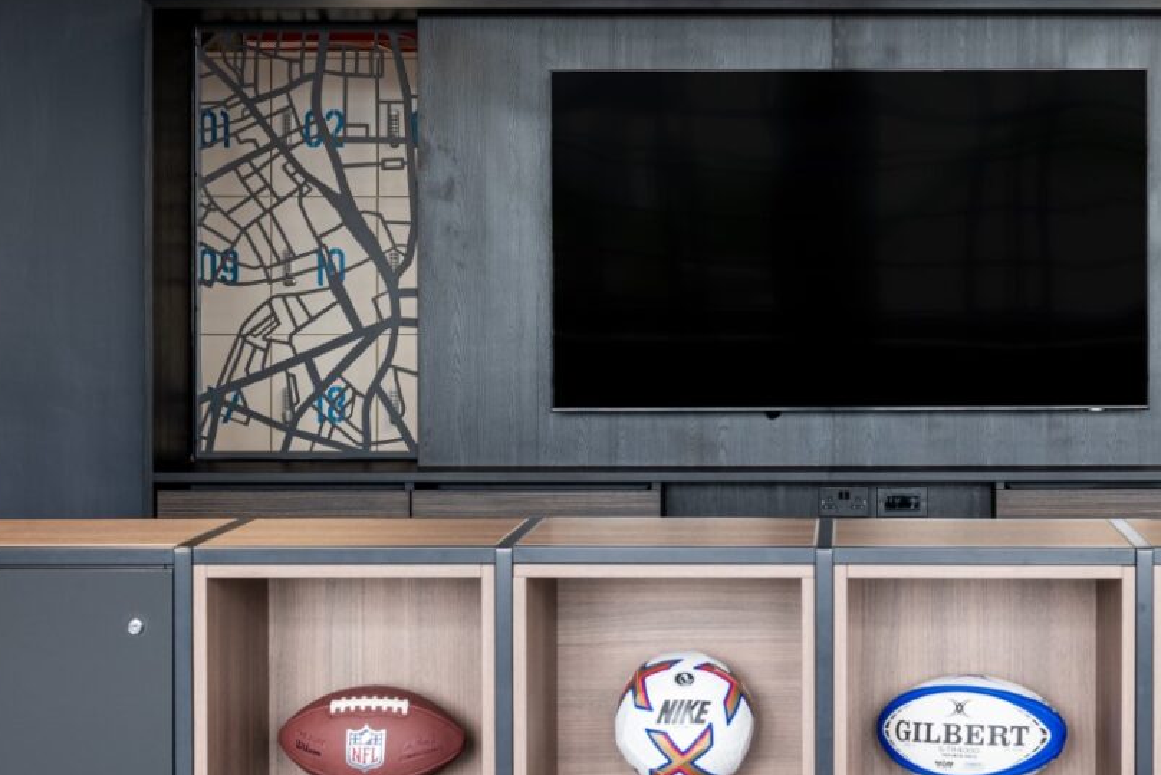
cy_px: 280
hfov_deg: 26.4
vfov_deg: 17.9
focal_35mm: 76
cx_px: 852
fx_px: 2451
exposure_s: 1/2.5
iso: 100
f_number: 9
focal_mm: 40
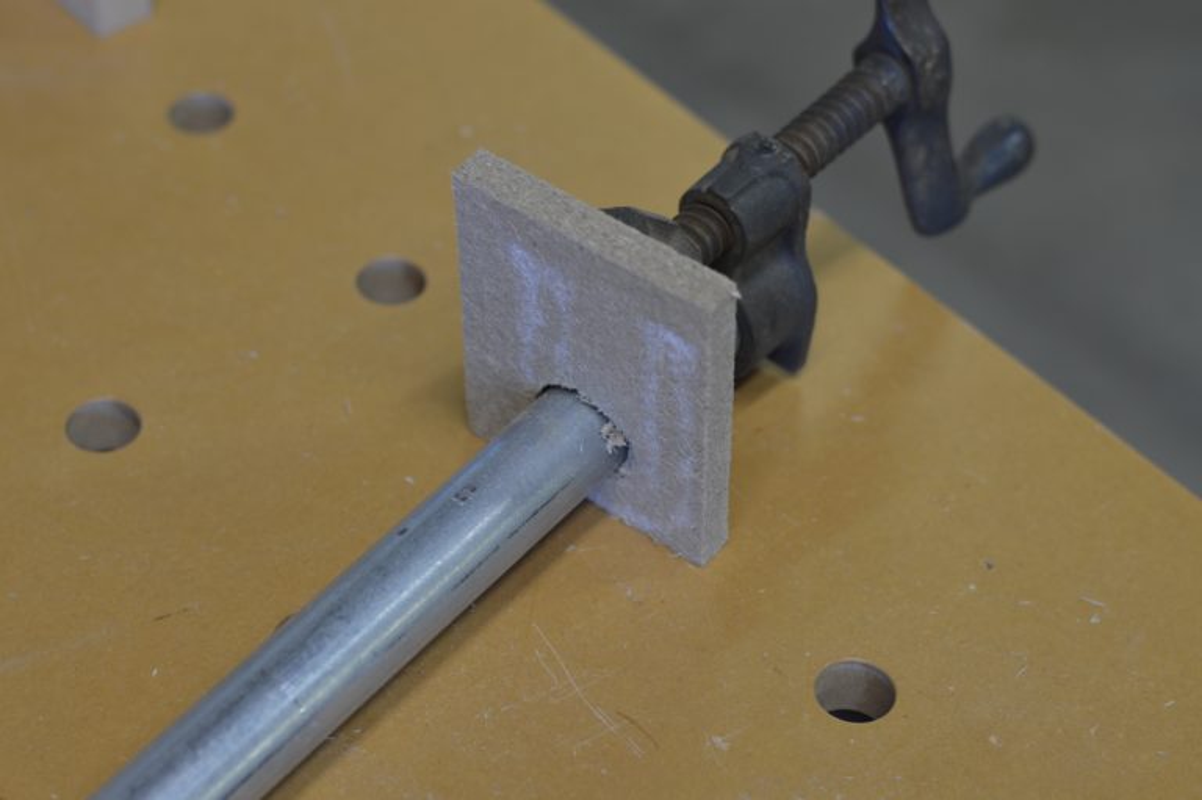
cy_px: 400
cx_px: 601
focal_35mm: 75
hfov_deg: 27.0
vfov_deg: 18.2
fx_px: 2502
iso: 200
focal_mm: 50
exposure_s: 1/60
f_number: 2.8
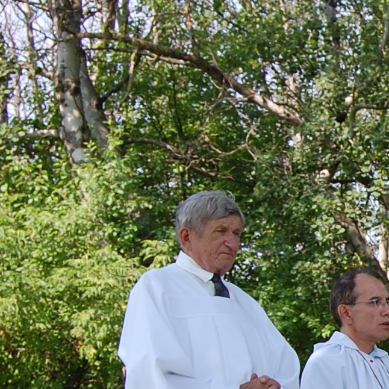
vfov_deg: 10.5
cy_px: 329
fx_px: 2111
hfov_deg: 10.0
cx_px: 679
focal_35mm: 166
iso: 200
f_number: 7.1
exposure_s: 1/200
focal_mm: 28
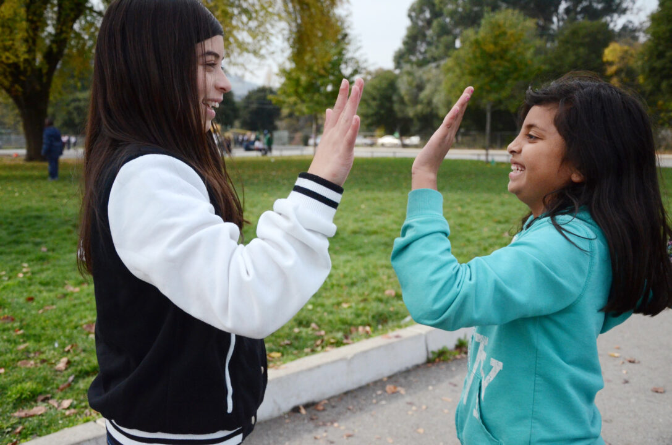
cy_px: 222
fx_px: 671
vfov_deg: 36.7
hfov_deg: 53.2
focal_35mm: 36
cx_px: 336
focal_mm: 24
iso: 2000
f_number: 4
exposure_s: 1/8000
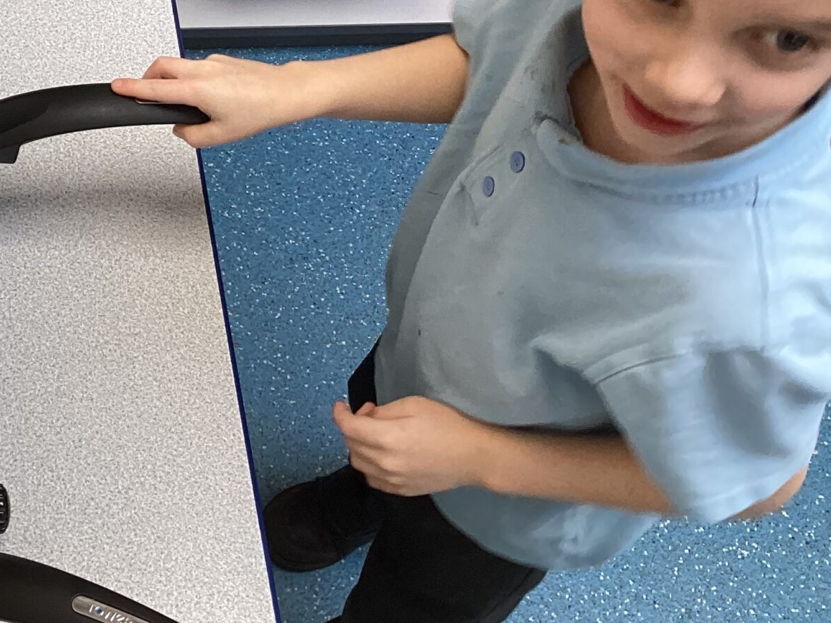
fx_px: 1608
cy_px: 88
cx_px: 14
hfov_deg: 27.4
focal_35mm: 67
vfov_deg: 21.5
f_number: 2.4
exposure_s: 1/50
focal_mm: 3.3
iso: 64
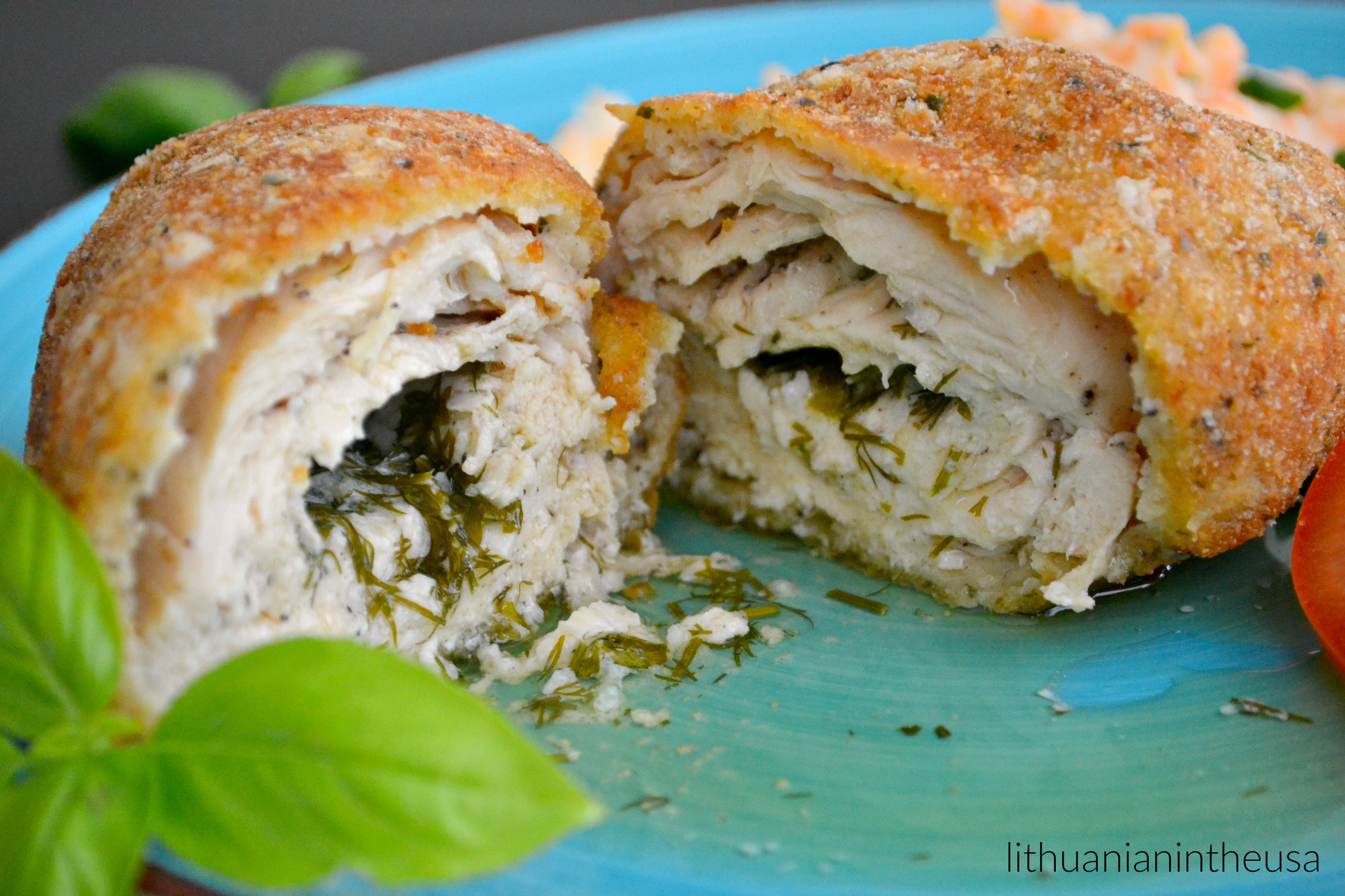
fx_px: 2690
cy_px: 448
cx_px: 672
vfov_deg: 18.9
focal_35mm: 72
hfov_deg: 28.1
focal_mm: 48
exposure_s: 1/60
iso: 1800
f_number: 5.3
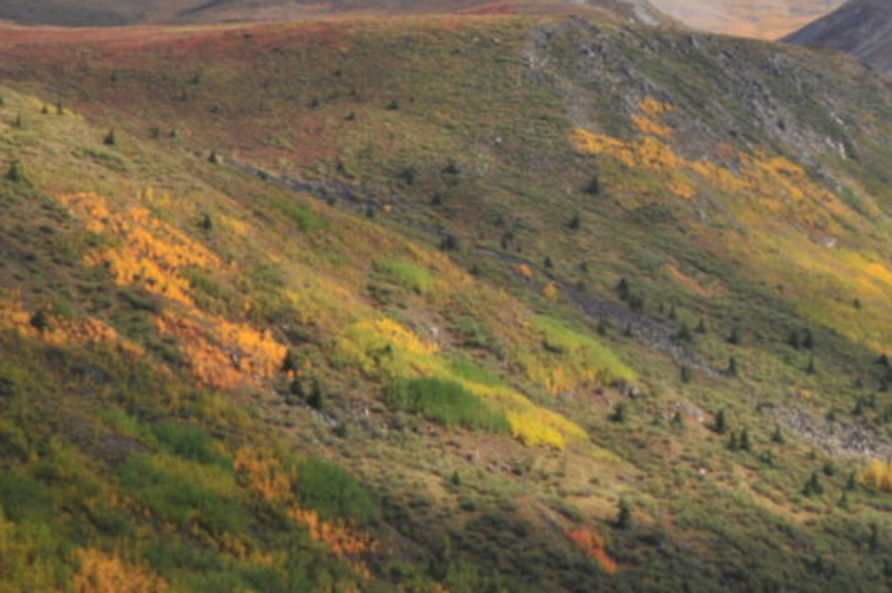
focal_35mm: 135
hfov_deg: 15.1
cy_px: 132
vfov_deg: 10.1
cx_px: 761
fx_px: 3342
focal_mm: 70
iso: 400
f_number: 9
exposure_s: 1/200
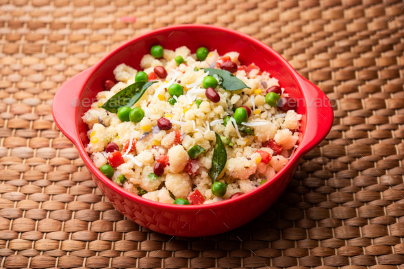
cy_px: 134
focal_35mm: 60
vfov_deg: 22.6
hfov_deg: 33.4
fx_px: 674
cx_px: 202
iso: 100
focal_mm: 60
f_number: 6.3
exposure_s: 1/125
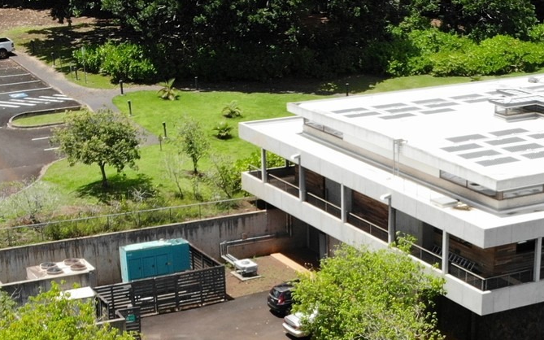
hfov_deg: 26.9
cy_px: 328
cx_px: 380
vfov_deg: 16.8
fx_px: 1127
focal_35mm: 76
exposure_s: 1/785
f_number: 2.8
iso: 114
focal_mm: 4.5
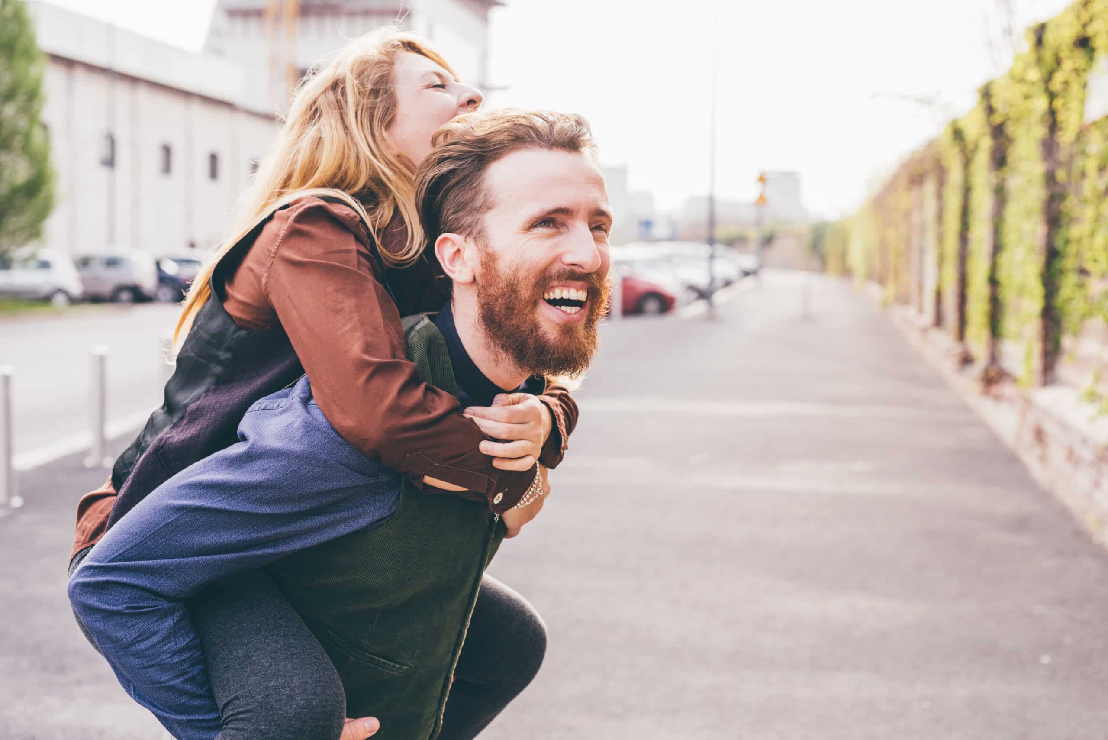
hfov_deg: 39.6
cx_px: 554
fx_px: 1539
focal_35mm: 50
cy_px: 370
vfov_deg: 27.0
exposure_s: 1/640
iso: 320
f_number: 4
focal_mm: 50
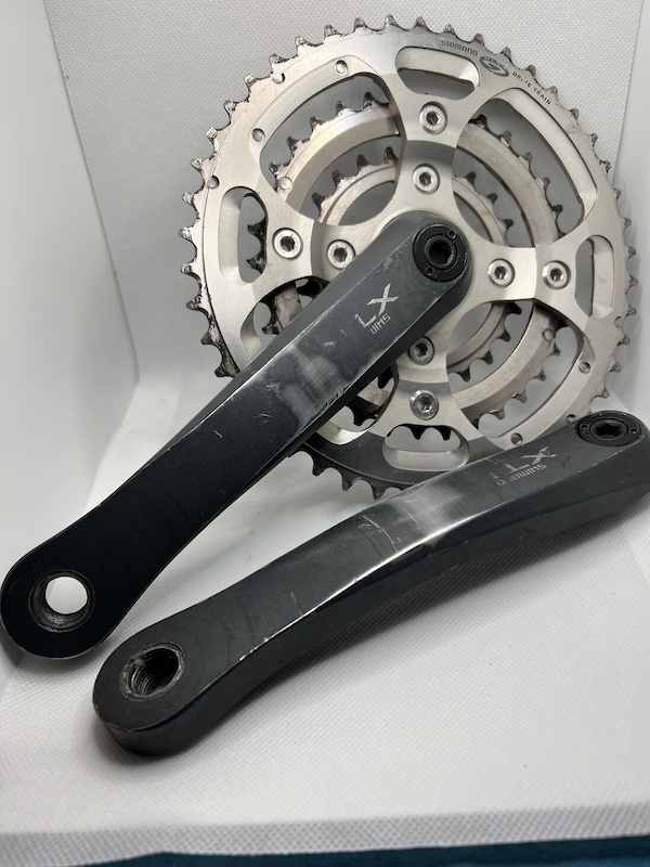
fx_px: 651
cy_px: 434
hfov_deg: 53.1
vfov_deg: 67.3
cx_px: 325
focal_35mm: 26
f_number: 1.5
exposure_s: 1/394
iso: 50
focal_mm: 5.7
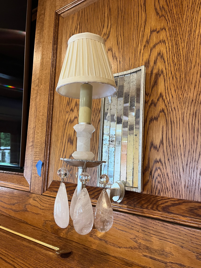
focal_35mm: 26
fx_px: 201
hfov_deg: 53.1
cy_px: 134
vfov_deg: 67.3
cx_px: 100
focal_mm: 5.1
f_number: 1.6
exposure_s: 1/60
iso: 320
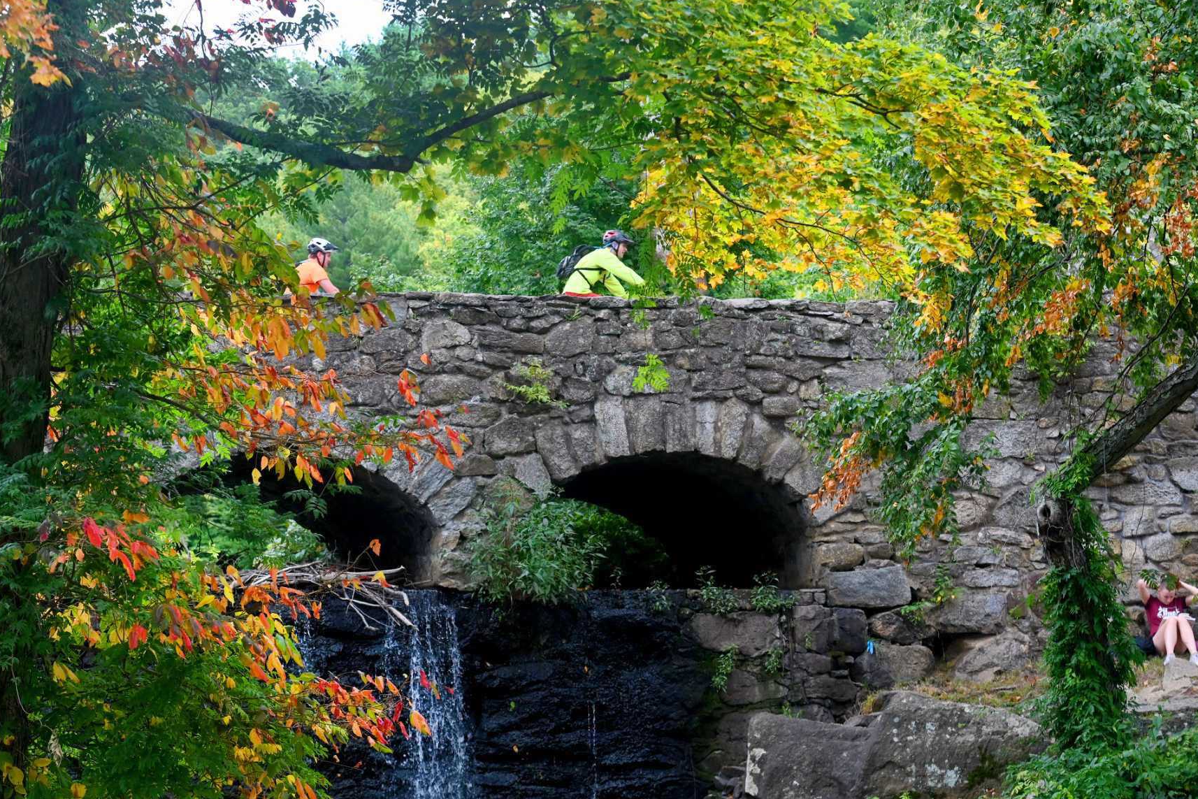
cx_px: 543
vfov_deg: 11.7
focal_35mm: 117
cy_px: 370
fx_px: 3894
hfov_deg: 17.5
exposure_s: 1/320
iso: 1250
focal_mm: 98
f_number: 5.6
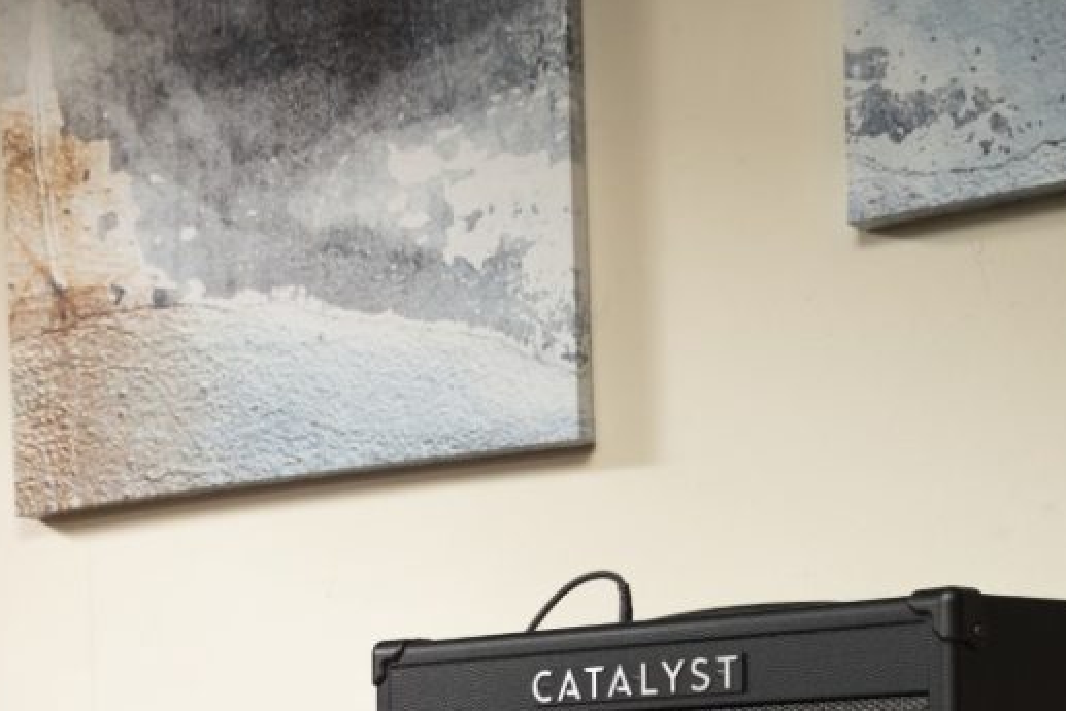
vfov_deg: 13.7
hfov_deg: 20.3
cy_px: 1010
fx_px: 2814
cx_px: -157
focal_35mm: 95
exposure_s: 1/100
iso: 640
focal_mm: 32
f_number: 3.5
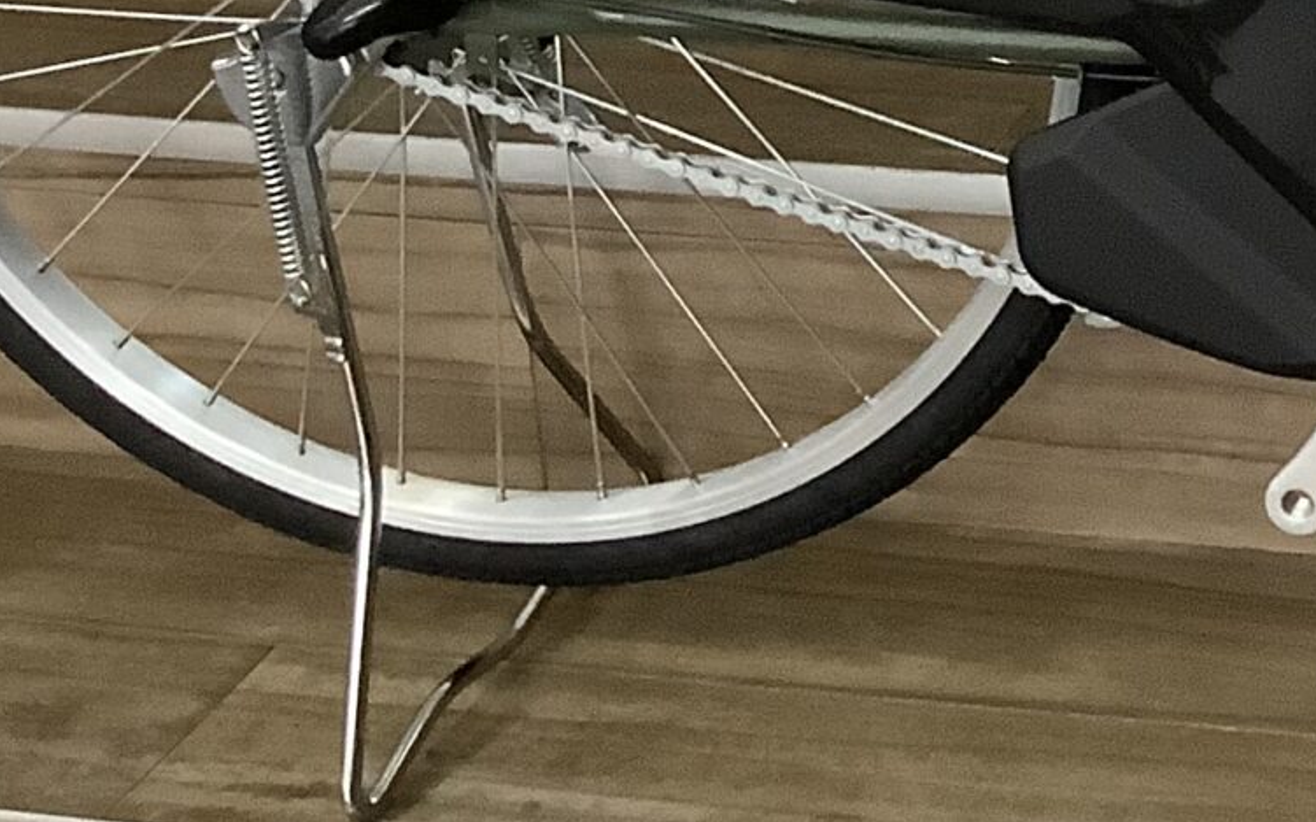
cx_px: 1815
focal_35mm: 112
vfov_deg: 11.1
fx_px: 4016
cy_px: -491
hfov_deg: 17.2
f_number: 2.4
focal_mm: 3.3
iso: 320
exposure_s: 1/60
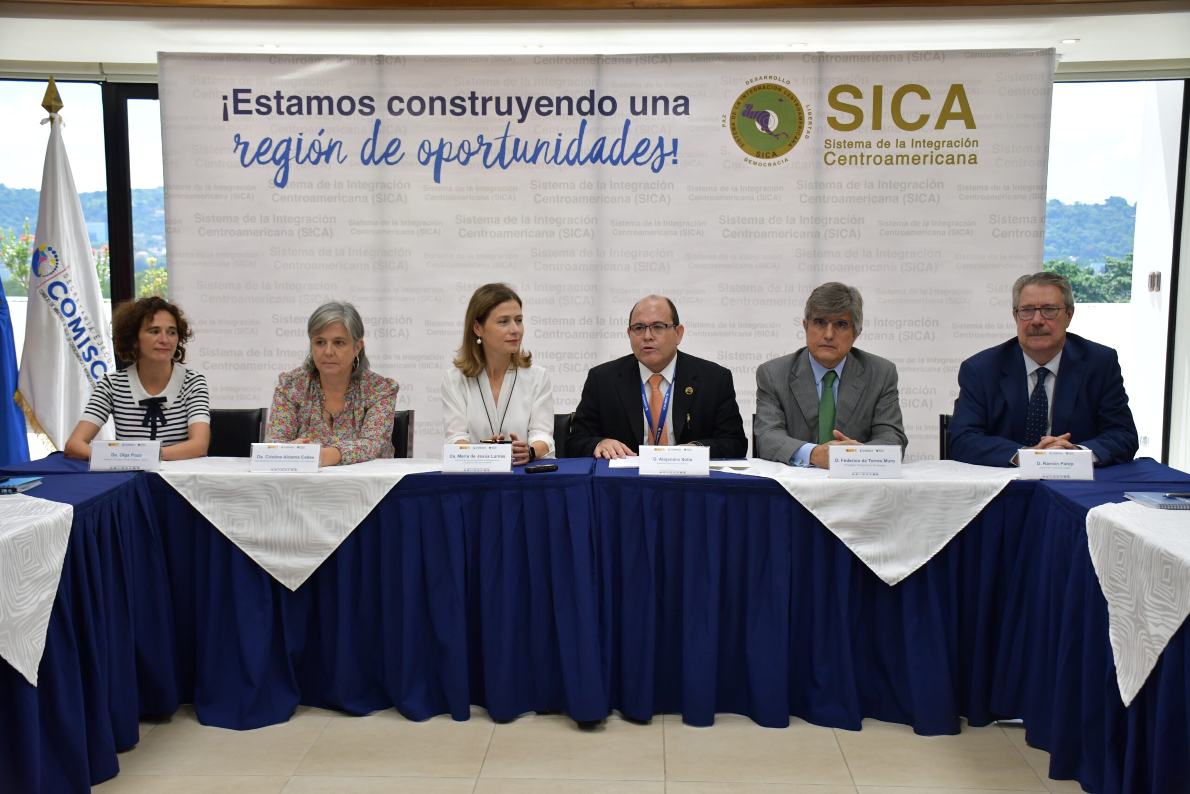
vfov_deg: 29.9
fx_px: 1487
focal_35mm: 45
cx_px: 595
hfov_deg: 43.6
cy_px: 397
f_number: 4
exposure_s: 1/125
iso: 900
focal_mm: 30
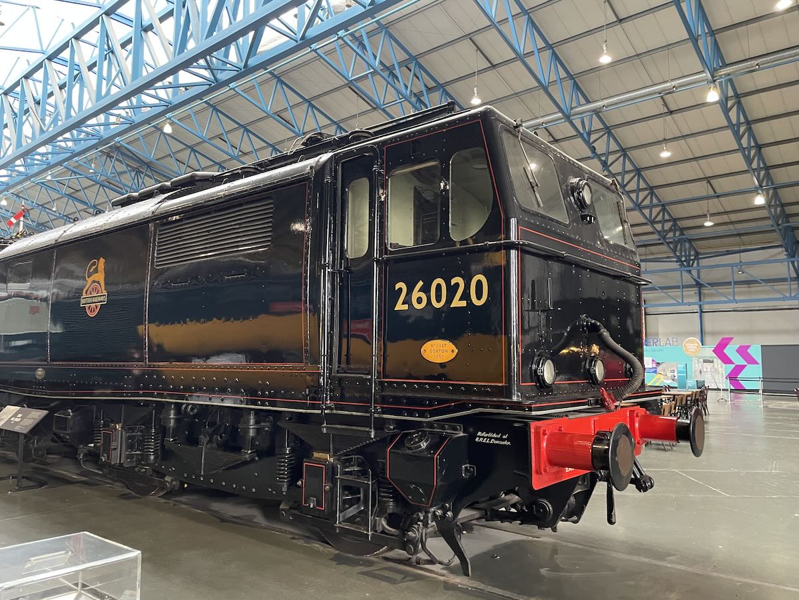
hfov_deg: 67.3
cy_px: 300
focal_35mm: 26
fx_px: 600
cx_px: 400
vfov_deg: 53.1
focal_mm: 4.2
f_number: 1.6
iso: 500
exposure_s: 1/54
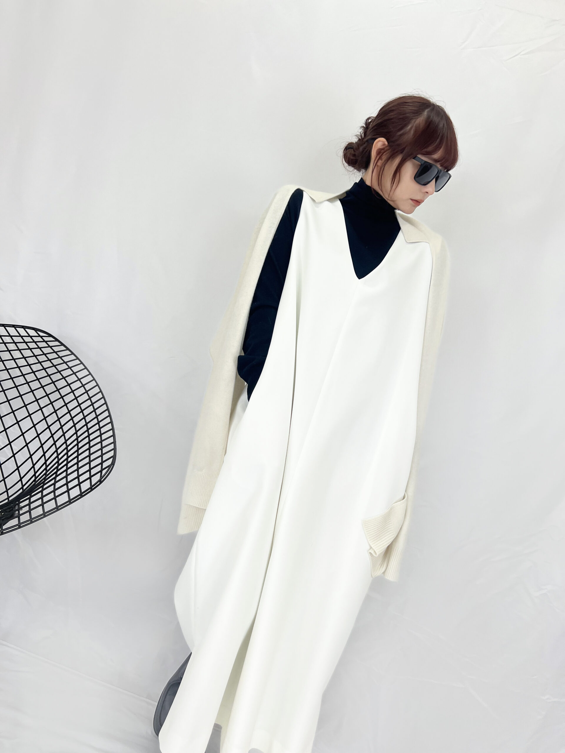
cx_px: 282
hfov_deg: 53.1
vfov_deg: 67.3
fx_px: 566
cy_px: 376
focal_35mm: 26
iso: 50
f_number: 1.5
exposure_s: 1/120
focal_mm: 5.7
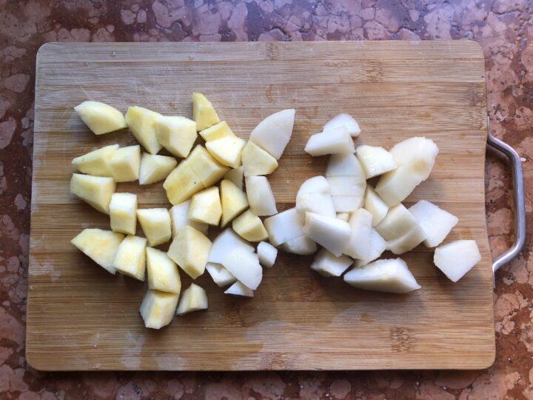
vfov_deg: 49.7
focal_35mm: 28
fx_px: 431
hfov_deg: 63.4
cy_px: 200
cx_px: 266
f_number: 1.8
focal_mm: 3.99
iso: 25
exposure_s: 1/30
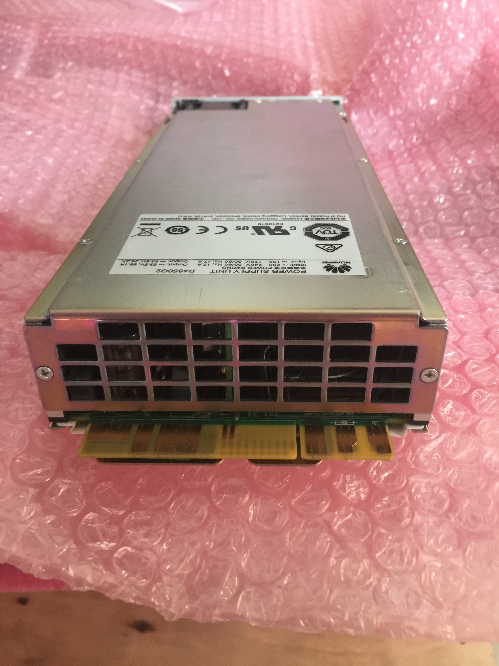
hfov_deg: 48.2
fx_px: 557
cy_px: 333
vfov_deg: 61.7
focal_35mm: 29
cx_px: 250
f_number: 2.2
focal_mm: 4.15
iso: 125
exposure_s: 1/17
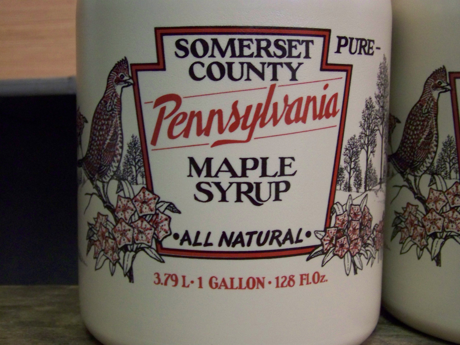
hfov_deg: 35.5
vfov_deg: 27.0
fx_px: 718
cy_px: 172
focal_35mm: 54
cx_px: 230
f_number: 3.2
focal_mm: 8.9
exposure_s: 1/30
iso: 400
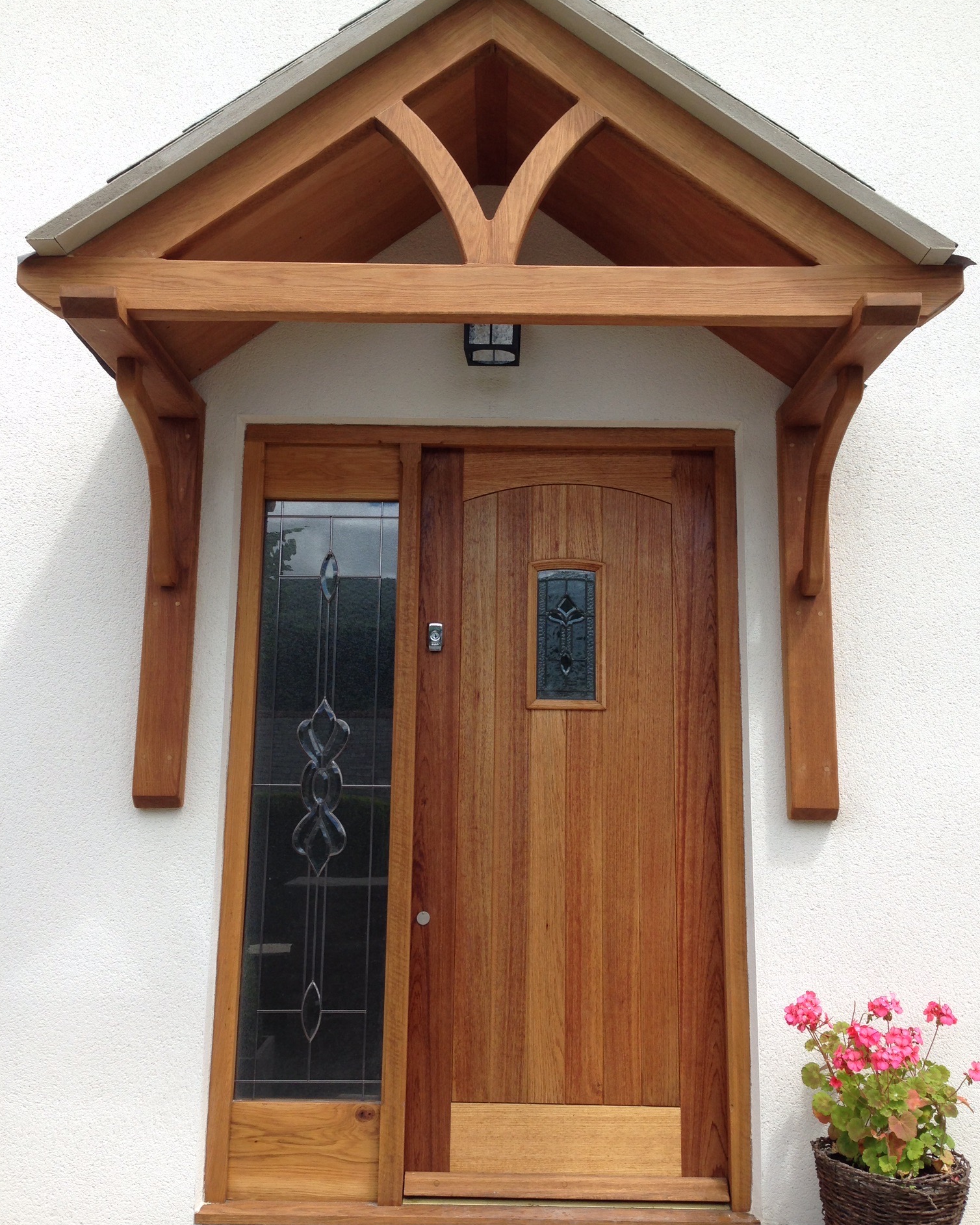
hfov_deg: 42.2
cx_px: 494
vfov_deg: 51.5
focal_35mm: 35
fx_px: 1269
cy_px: 586
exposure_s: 1/678
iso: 50
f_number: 2.4
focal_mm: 4.12
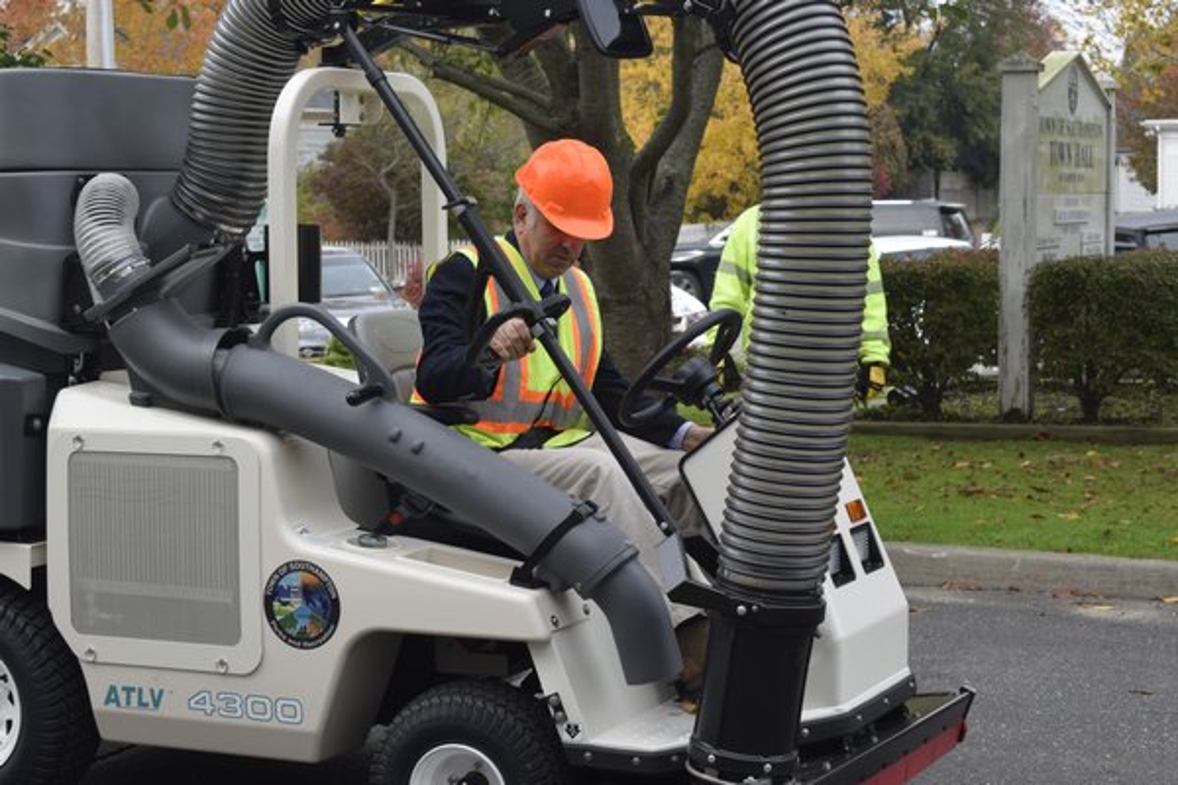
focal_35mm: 72
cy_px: 392
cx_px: 589
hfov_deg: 28.1
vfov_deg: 18.9
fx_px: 2356
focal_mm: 48
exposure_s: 1/250
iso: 400
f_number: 8
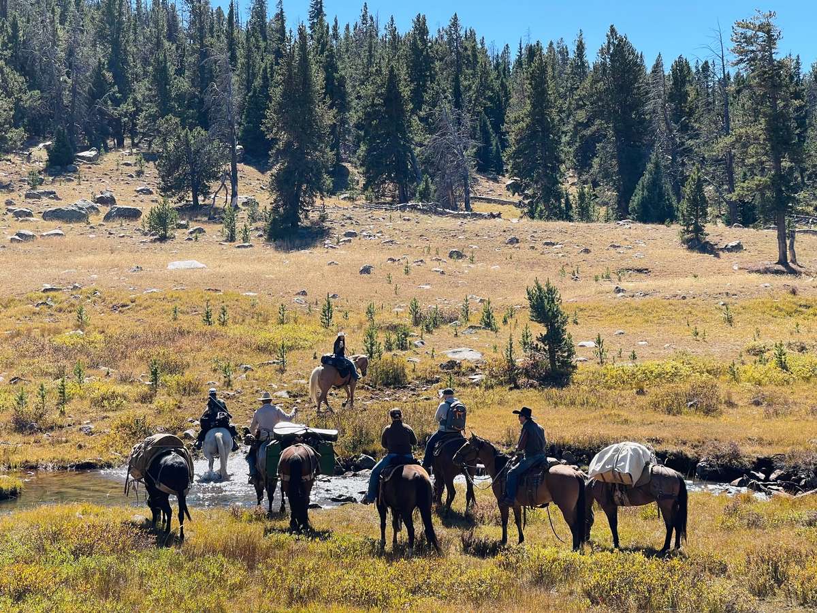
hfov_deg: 30.3
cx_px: 408
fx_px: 1511
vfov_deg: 22.9
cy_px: 306
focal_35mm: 64
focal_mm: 7.5
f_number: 2.2
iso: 20
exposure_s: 1/605
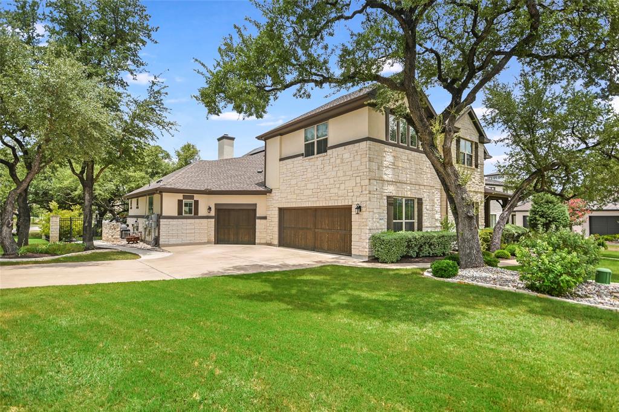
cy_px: 206
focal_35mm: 18
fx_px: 309
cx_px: 310
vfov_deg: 67.3
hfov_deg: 90.0
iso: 160
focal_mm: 12
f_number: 5
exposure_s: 1/800
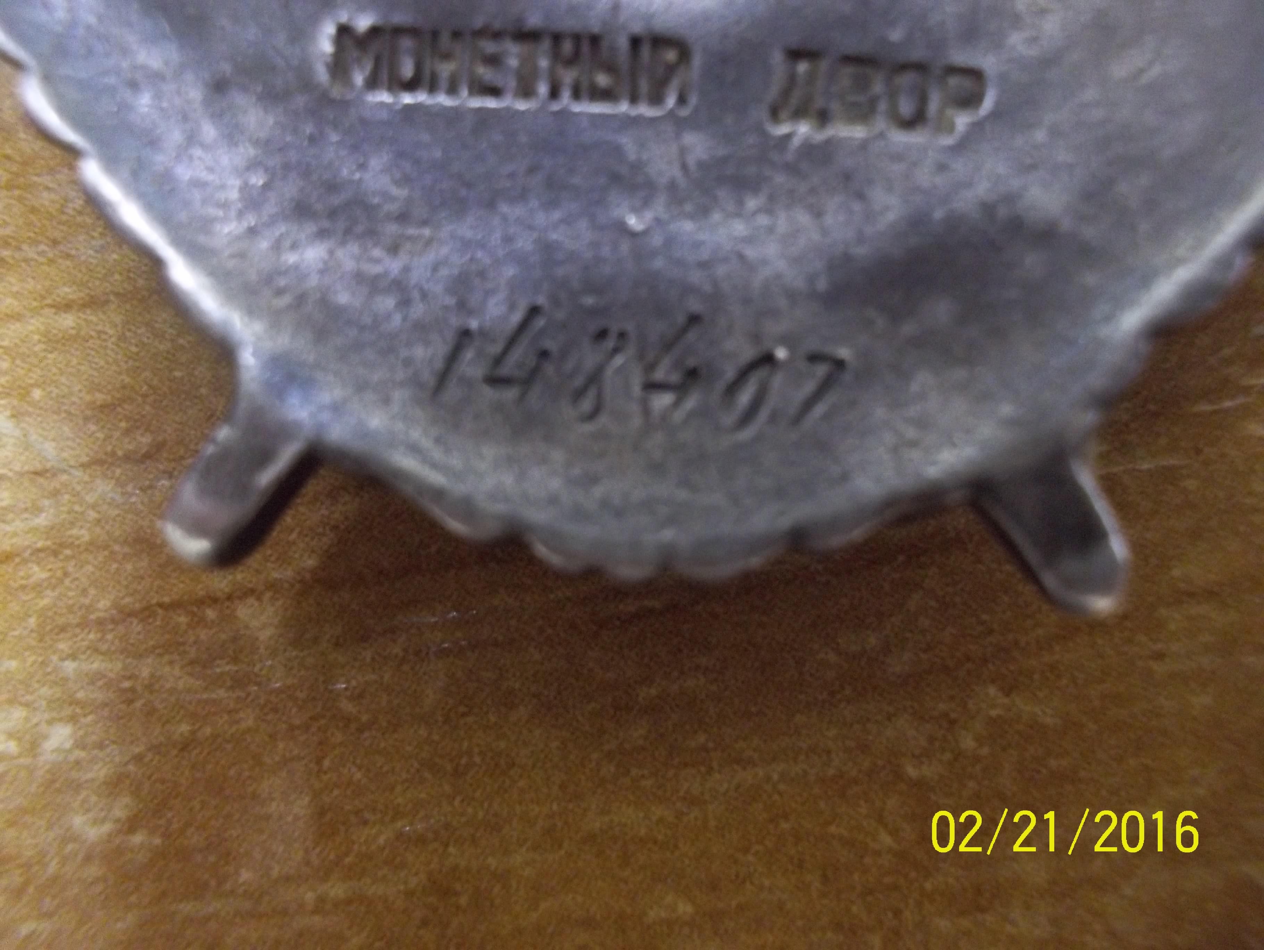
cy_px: 475
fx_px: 1060
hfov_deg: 61.6
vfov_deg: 48.3
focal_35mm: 29
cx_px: 632
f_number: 3.3
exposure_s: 1/8
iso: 400
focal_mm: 4.1
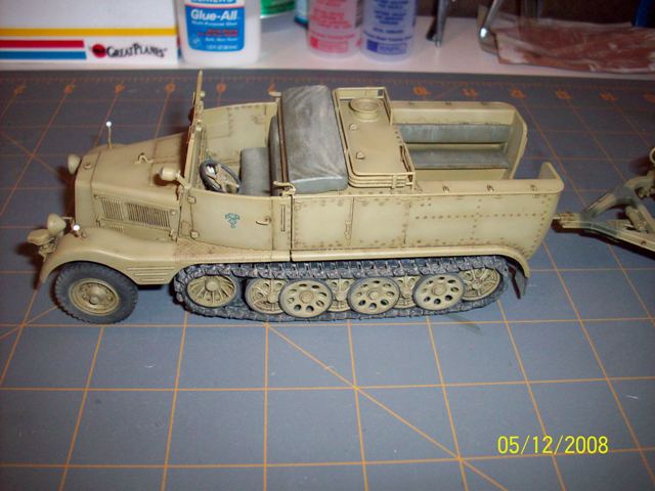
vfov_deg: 38.7
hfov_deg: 50.1
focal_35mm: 37
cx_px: 328
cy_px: 246
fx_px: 700
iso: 160
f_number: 2.8
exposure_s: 1/64
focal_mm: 6.2
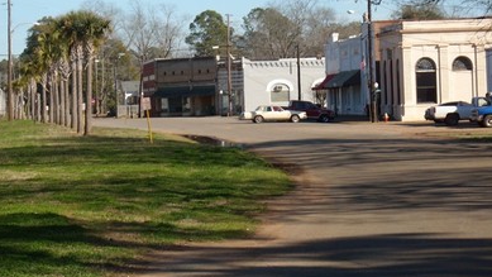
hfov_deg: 14.6
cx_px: 207
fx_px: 1918
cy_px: 85
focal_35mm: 147
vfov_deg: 8.3
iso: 64
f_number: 4.7
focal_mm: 17.1
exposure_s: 1/438
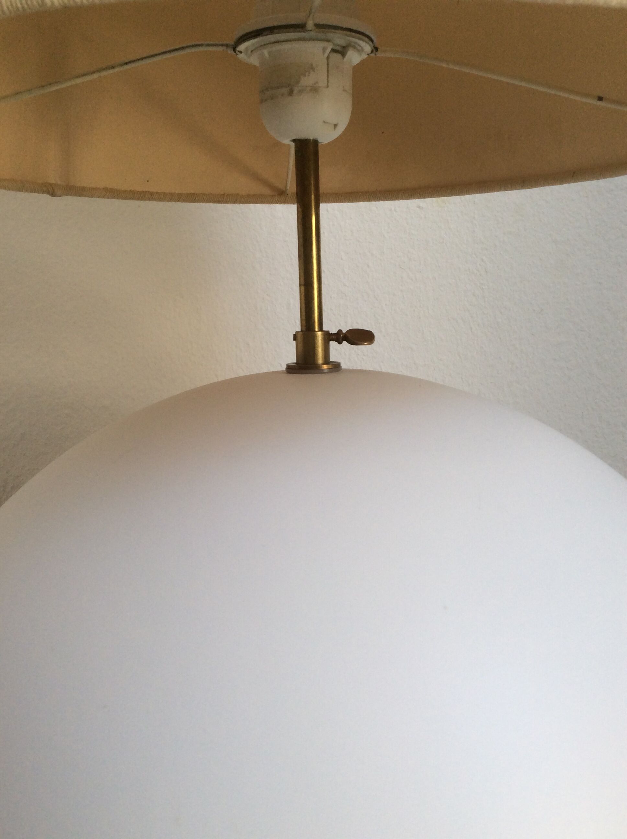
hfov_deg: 44.1
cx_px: 314
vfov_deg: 56.9
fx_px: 775
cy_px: 420
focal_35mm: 32
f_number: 2.4
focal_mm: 3.3
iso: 40
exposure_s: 1/33
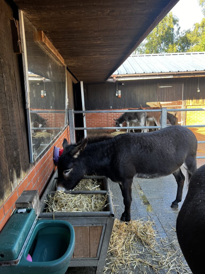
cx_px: 102
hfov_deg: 53.1
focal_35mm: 26
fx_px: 205
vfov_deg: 67.3
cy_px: 137
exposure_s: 1/122
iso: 64
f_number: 1.5
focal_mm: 5.7
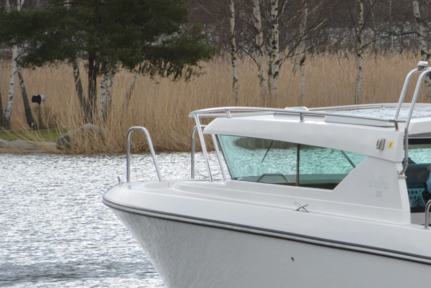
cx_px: 459
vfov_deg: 2.7
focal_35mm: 515
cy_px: 133
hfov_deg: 4.0
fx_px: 6168
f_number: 5.6
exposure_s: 1/1000
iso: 640
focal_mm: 145
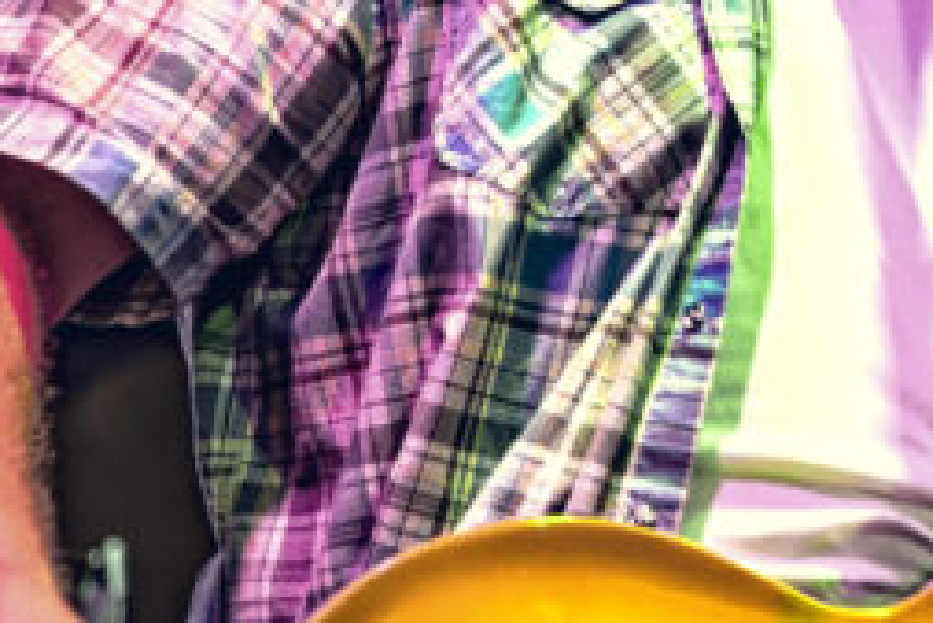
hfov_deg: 5.2
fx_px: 10346
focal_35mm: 399
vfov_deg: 3.4
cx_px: 918
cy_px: -50
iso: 250
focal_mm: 112
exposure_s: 1/100
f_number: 4
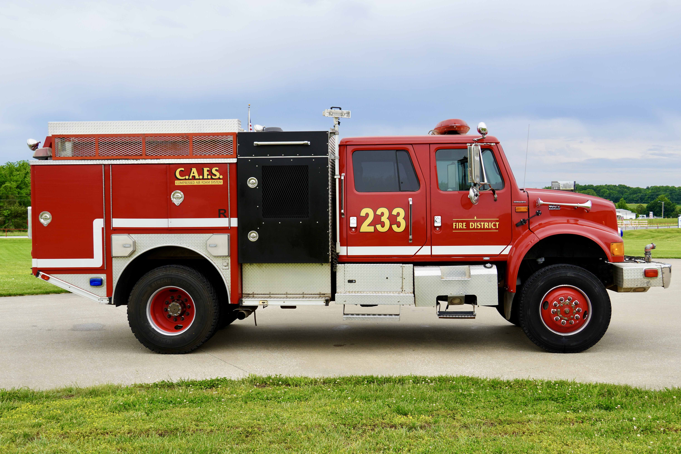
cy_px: 227
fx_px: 766
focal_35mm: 40
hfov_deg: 47.9
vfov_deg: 33.0
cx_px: 340
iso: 100
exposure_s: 1/100
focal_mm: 27
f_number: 6.3
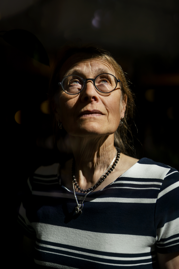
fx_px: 373
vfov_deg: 39.6
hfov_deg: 27.0
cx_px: 90
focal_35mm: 50
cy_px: 134
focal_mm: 50
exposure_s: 1/8000
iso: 125
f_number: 1.4
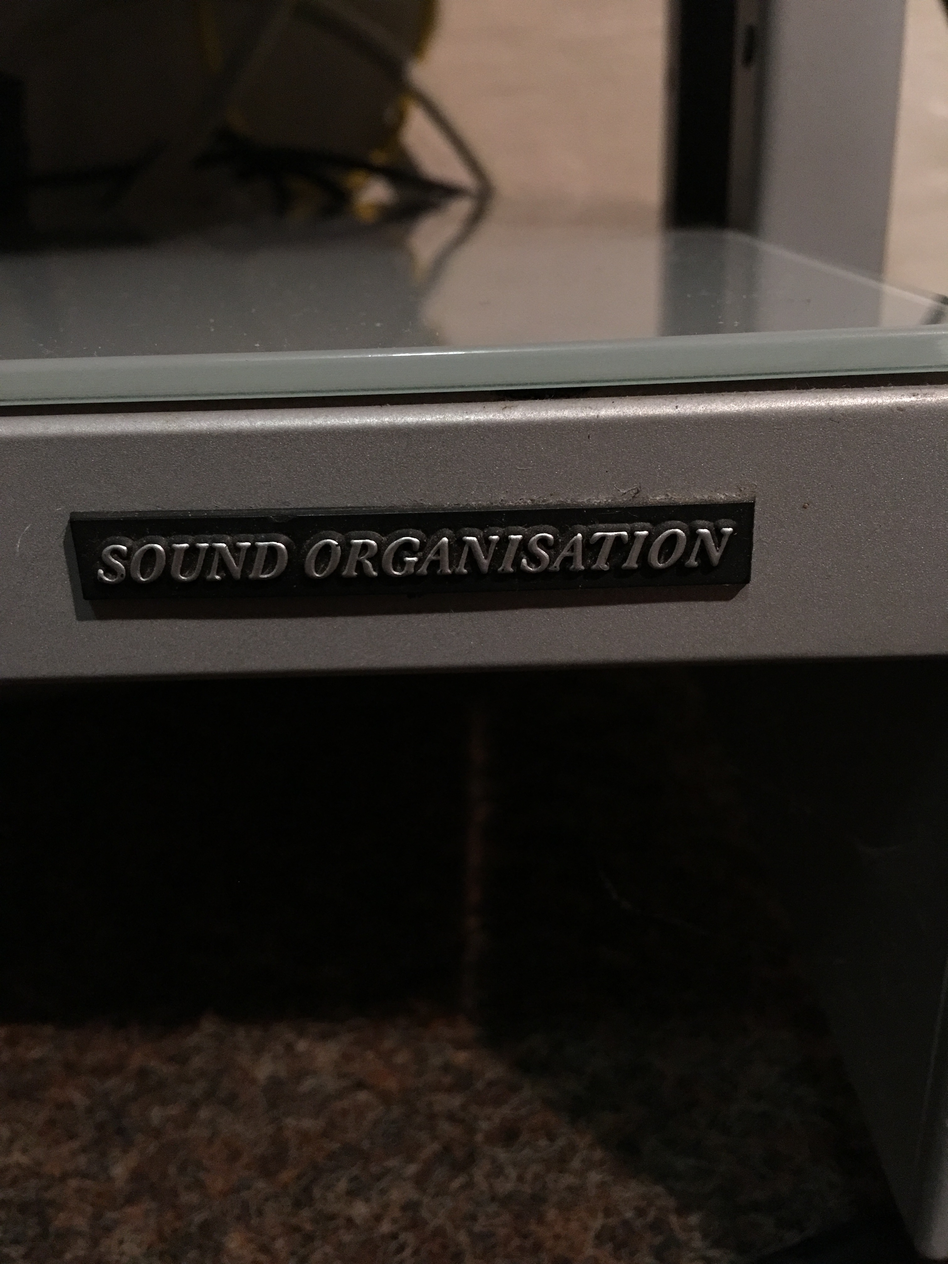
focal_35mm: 29
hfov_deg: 48.2
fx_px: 1059
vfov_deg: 61.7
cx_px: 474
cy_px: 632
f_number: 2.2
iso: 125
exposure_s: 1/8
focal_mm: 4.15
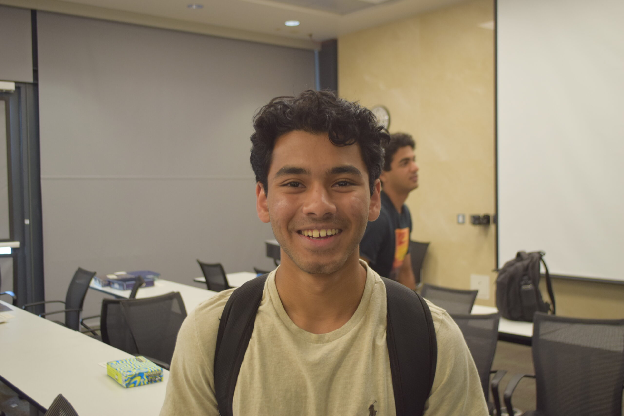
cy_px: 208
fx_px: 676
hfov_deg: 49.6
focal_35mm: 39
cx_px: 312
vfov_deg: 34.2
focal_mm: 26
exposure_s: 1/30
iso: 500
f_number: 4.2
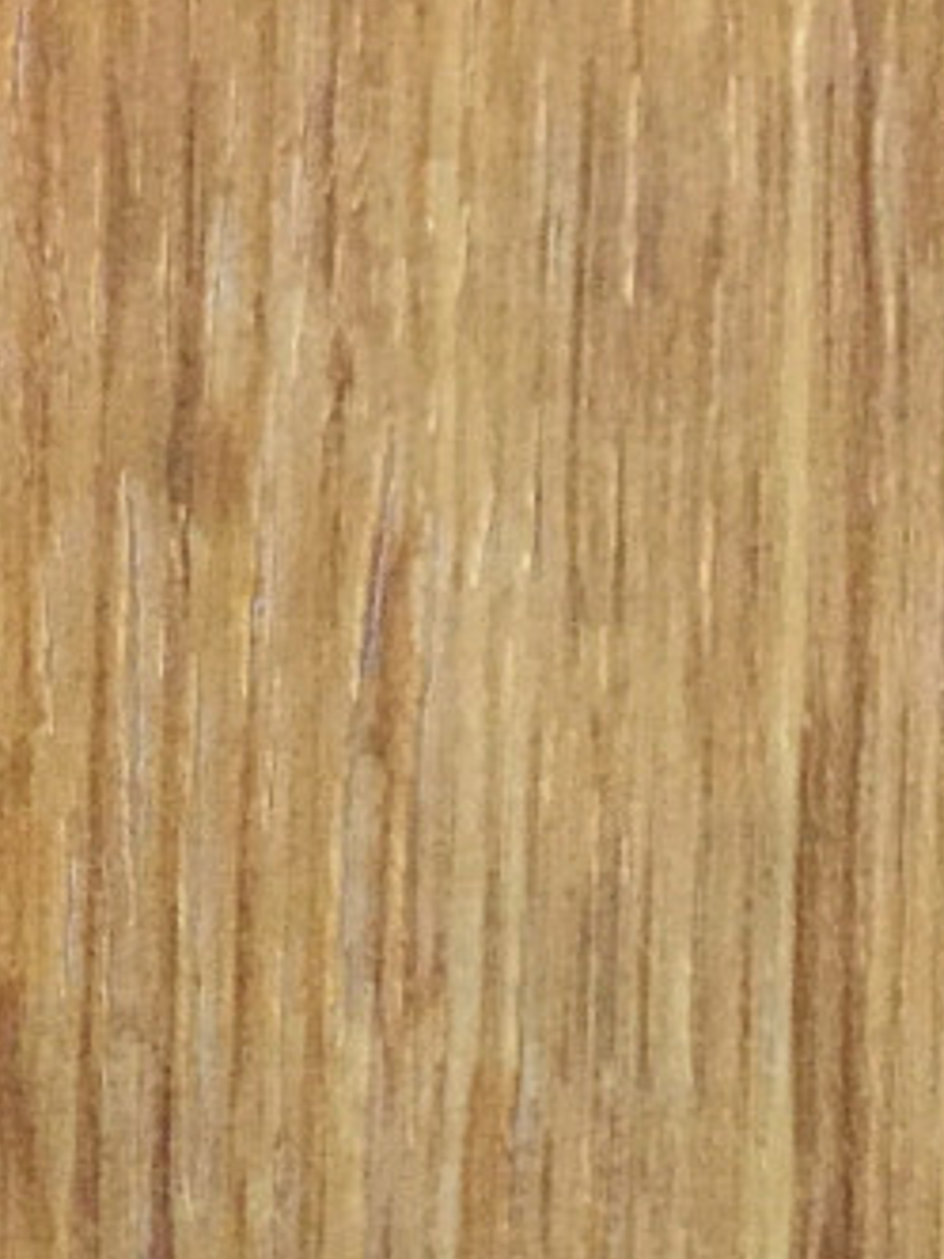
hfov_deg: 15.3
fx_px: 3272
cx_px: -445
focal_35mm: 90
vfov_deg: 19.1
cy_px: 1877
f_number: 2.2
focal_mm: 4.15
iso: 250
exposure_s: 1/15
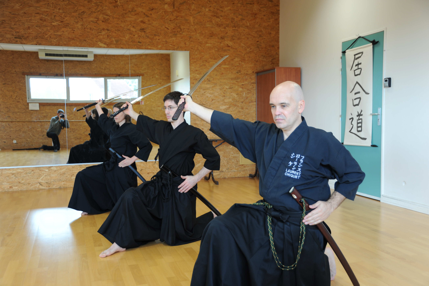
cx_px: 214
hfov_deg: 50.7
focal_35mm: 38
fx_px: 453
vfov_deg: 35.0
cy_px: 143
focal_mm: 38
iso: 400
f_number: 4.2
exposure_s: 1/50
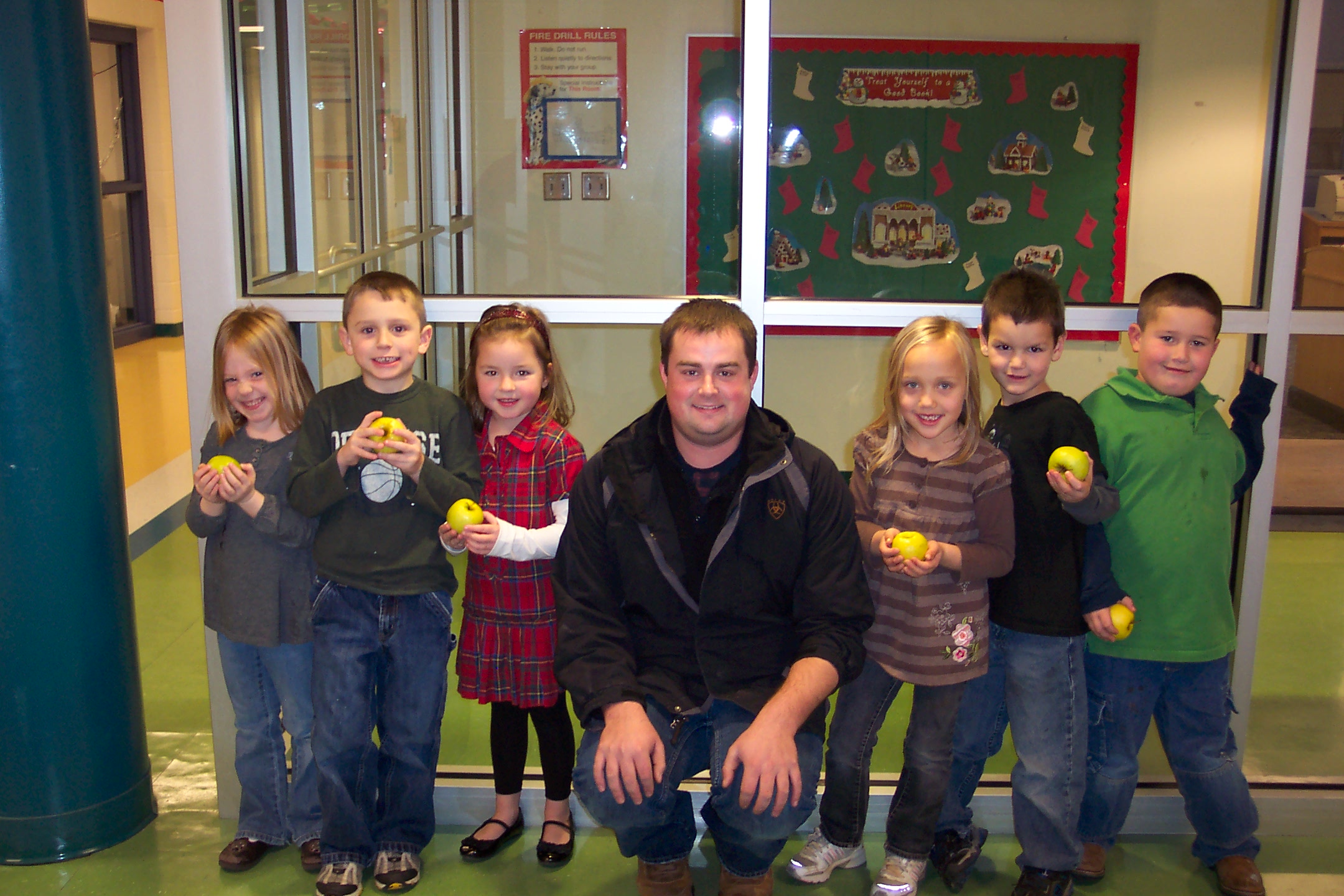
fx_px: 1419
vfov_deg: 35.1
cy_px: 448
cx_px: 672
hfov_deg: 50.7
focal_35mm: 38
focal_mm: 8
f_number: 2.8
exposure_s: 1/30
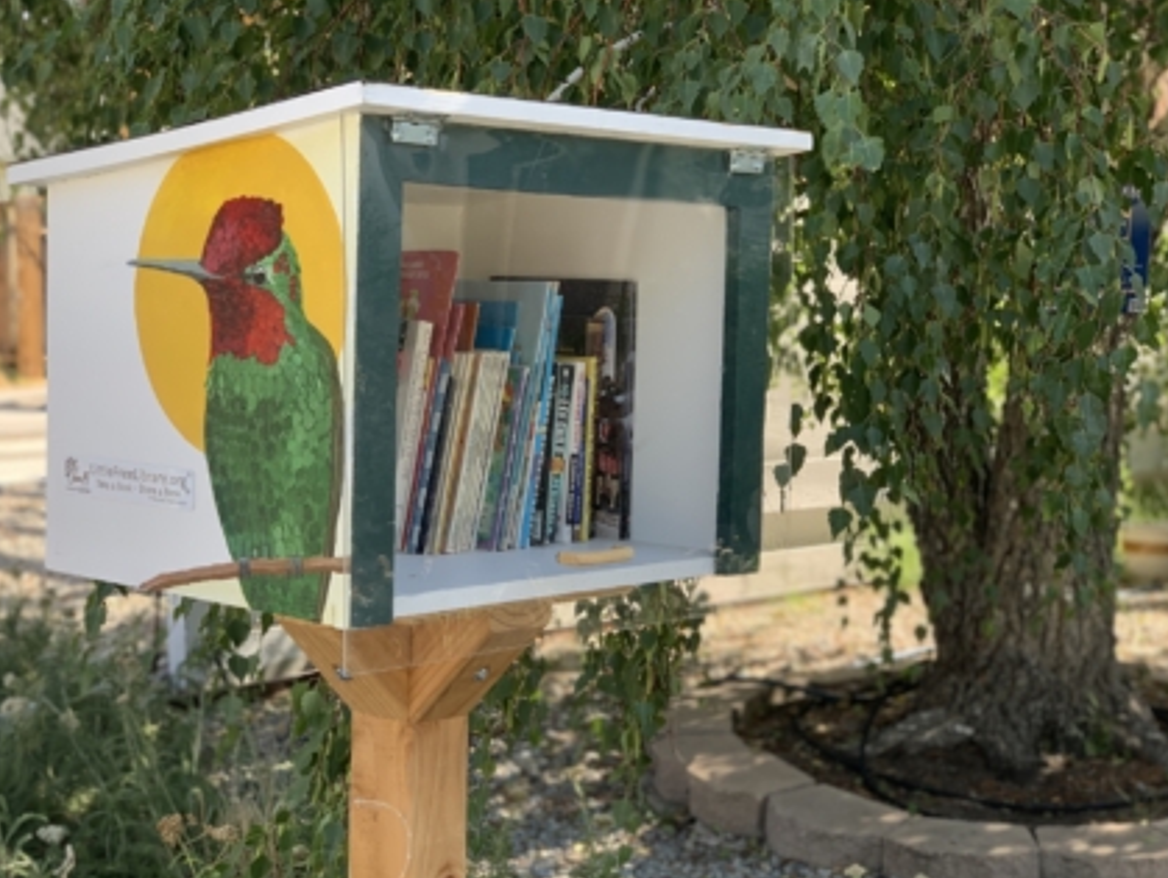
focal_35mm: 62
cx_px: 541
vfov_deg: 23.7
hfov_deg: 31.2
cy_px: 439
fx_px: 2094
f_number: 2.4
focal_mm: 6
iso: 16
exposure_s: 1/122
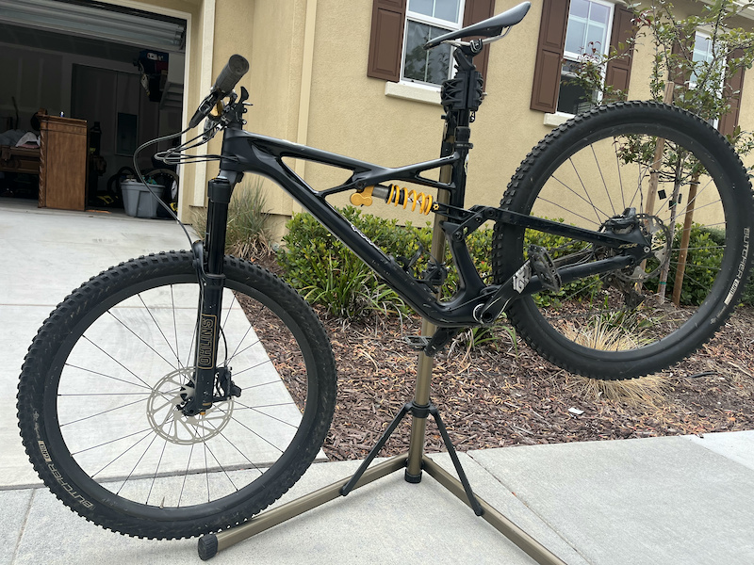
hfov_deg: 67.3
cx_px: 377
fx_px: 566
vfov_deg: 53.1
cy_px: 282
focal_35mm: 26
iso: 50
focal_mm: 5.1
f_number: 1.6
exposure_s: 1/737
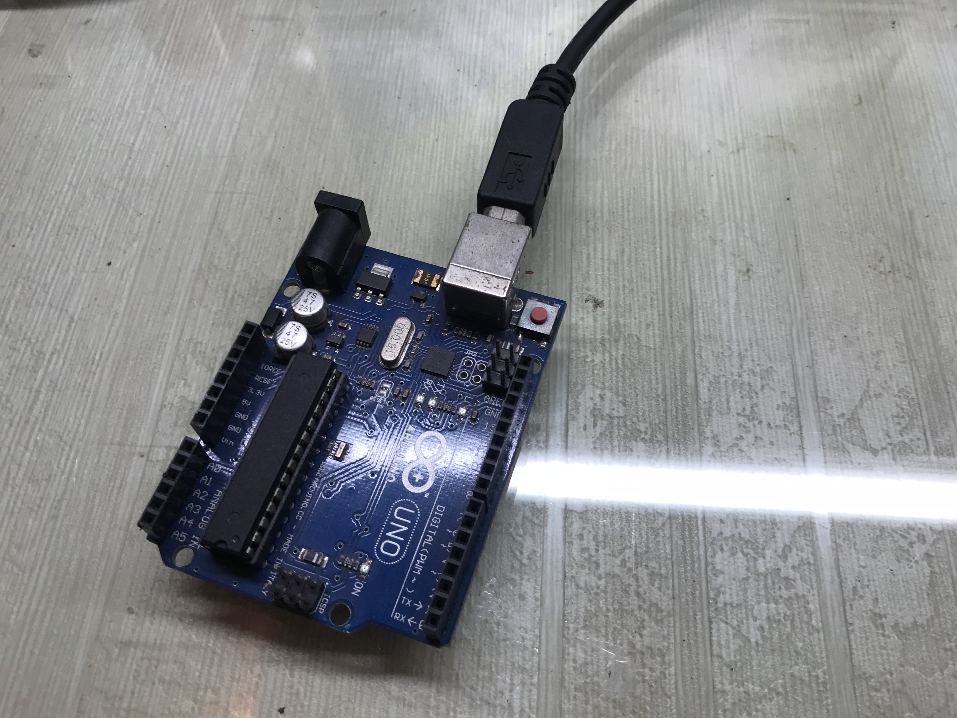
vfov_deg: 49.7
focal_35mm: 28
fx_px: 774
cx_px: 478
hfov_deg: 63.4
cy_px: 359
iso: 32
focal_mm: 3.99
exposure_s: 1/50
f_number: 1.8
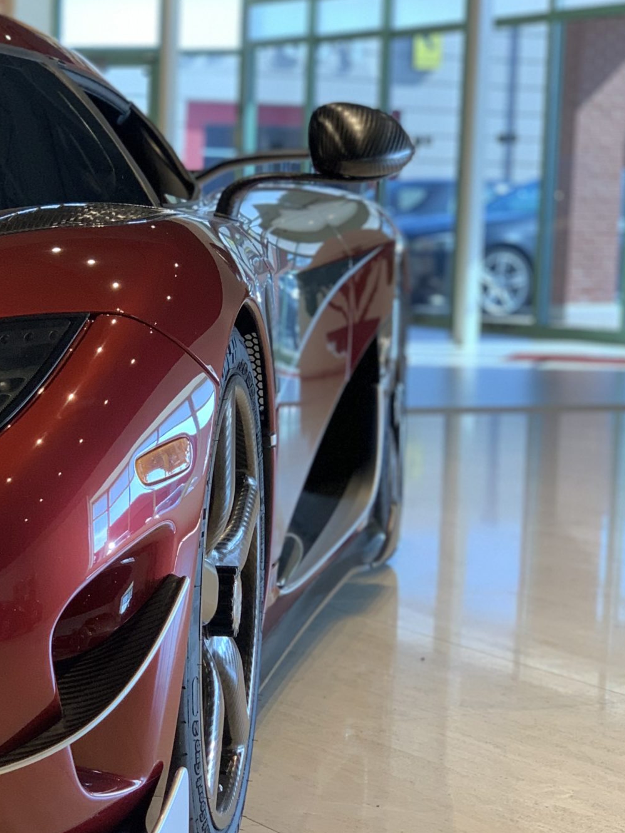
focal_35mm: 100
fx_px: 2408
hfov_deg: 14.7
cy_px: 504
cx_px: 83
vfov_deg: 19.6
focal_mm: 6
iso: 100
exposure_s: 1/122
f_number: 2.4
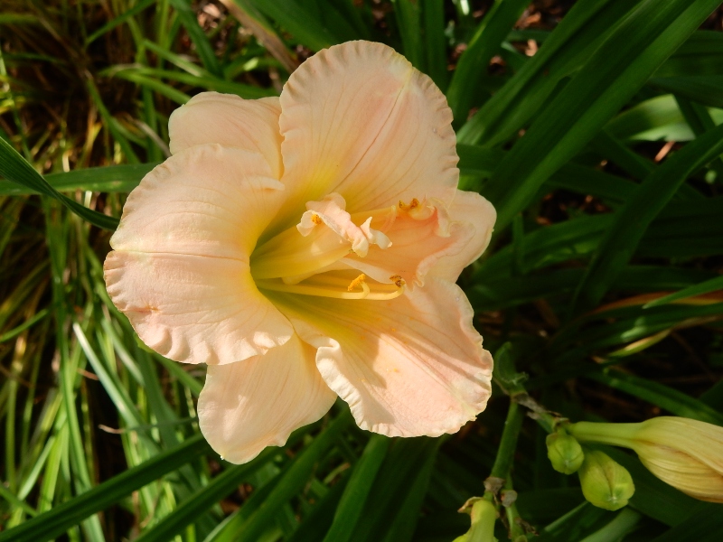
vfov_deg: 28.6
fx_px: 1065
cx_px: 362
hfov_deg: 37.5
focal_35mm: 51
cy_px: 271
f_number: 4.5
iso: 125
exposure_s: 1/100
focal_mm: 9
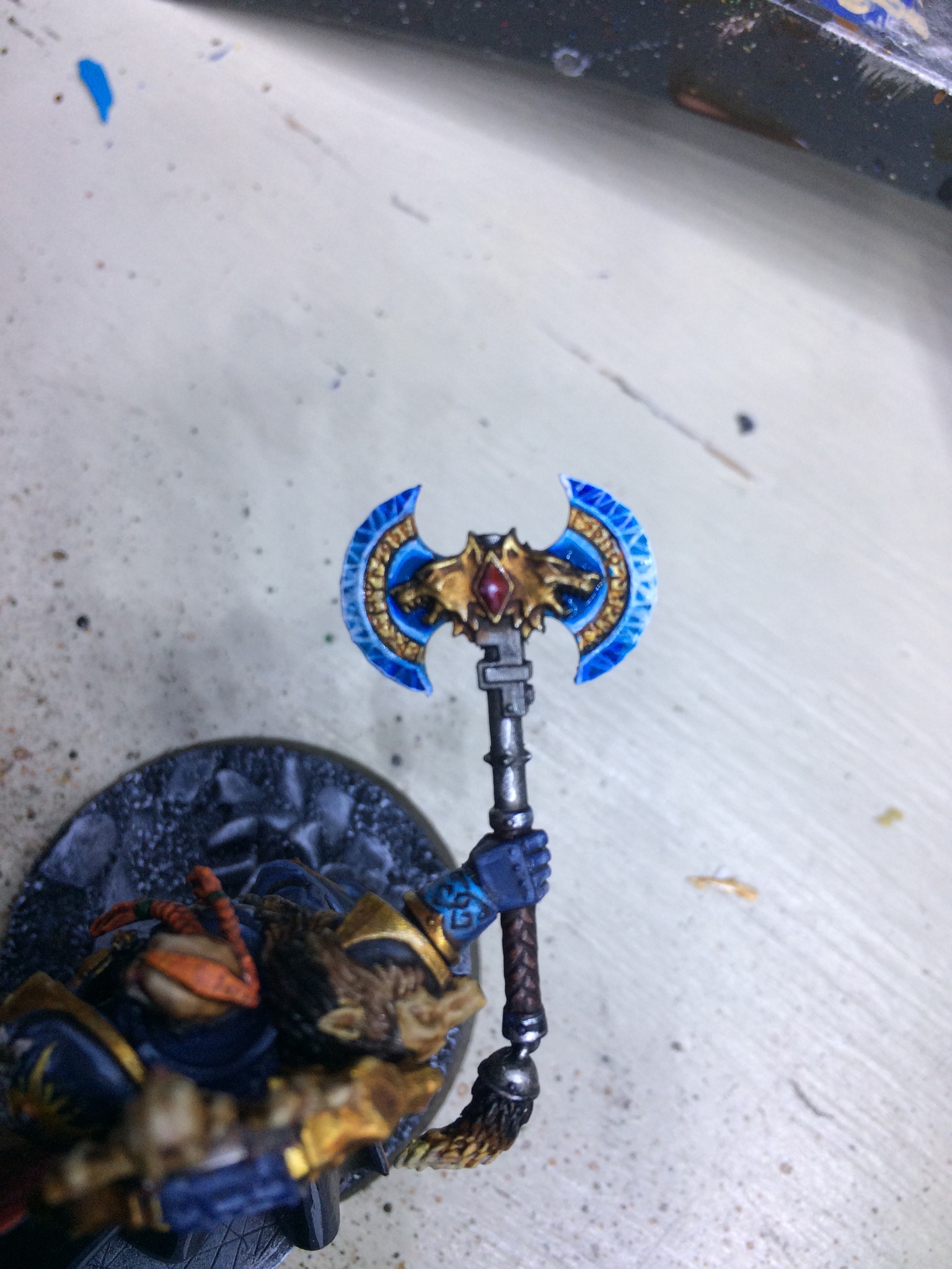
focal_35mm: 29
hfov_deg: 48.2
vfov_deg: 61.7
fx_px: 1063
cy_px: 634
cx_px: 476
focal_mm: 4.15
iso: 64
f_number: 2.2
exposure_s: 1/100
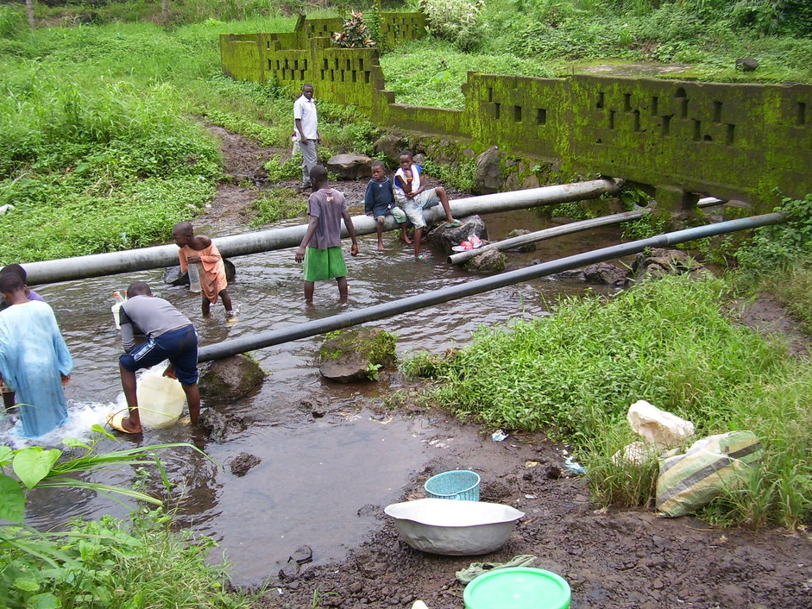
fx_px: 868
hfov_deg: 50.1
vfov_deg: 38.7
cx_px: 398
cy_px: 304
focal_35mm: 37
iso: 80
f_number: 2.7
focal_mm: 5.6
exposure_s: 1/180
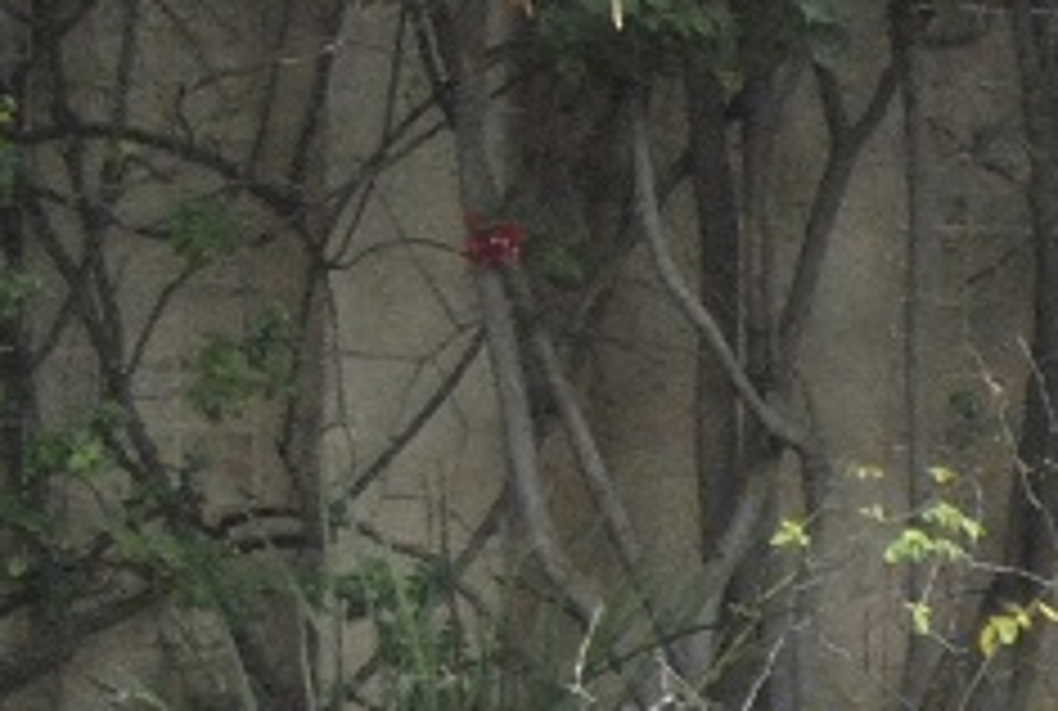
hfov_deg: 6.3
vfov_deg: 4.6
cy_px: 1138
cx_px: 3255
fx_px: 8727
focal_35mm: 296
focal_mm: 31
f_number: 4.2
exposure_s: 1/160
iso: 800
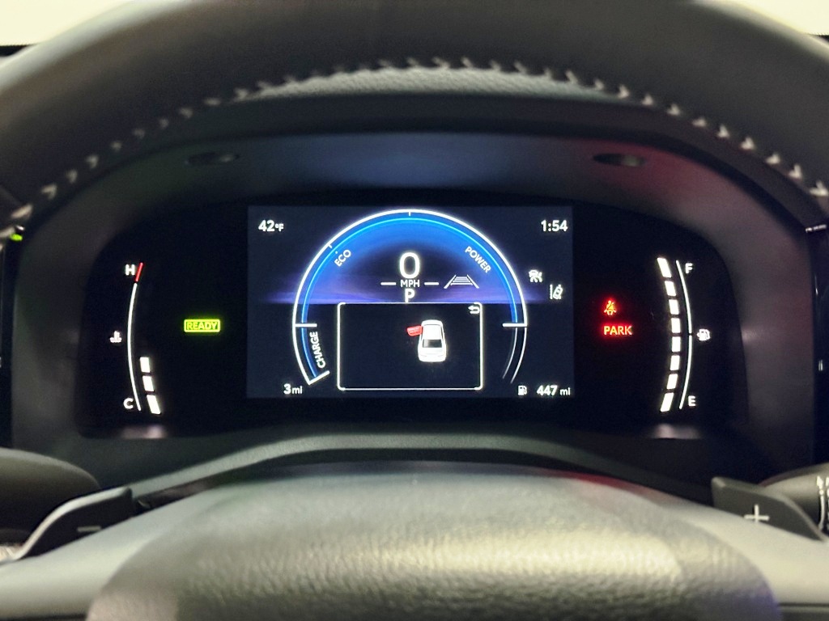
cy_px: 310
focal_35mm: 48
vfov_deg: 30.3
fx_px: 1150
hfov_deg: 39.7
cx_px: 414
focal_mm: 6.86
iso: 640
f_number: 1.78
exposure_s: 1/24
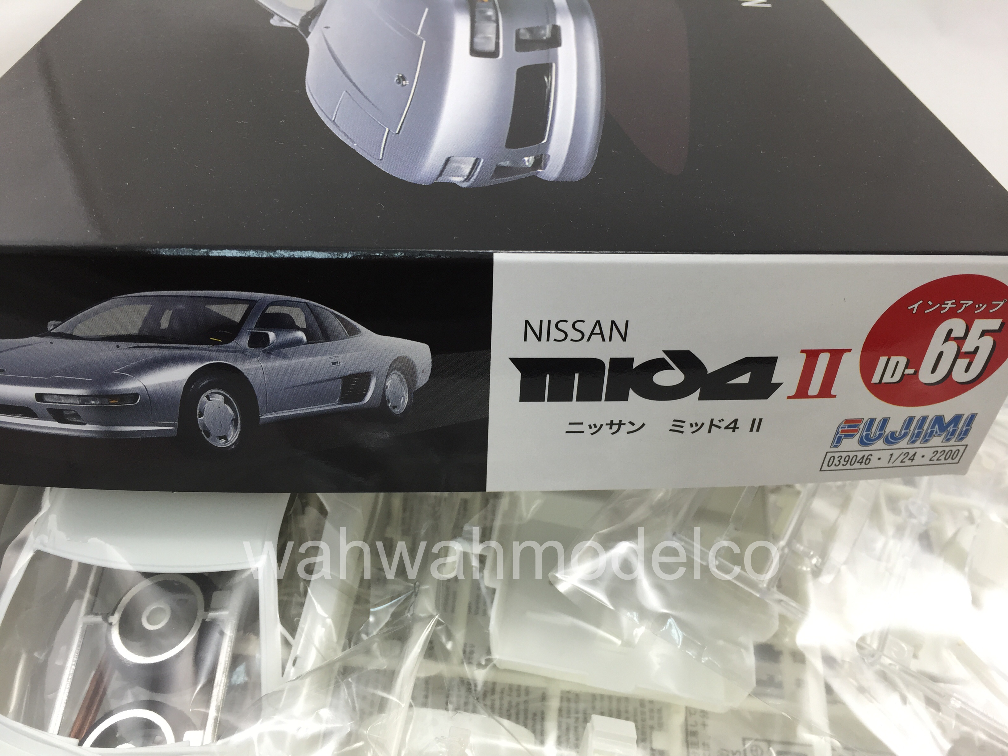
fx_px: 844
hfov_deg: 61.7
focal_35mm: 29
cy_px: 378
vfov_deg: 48.2
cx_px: 504
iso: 40
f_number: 2.2
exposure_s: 1/50
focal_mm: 4.15
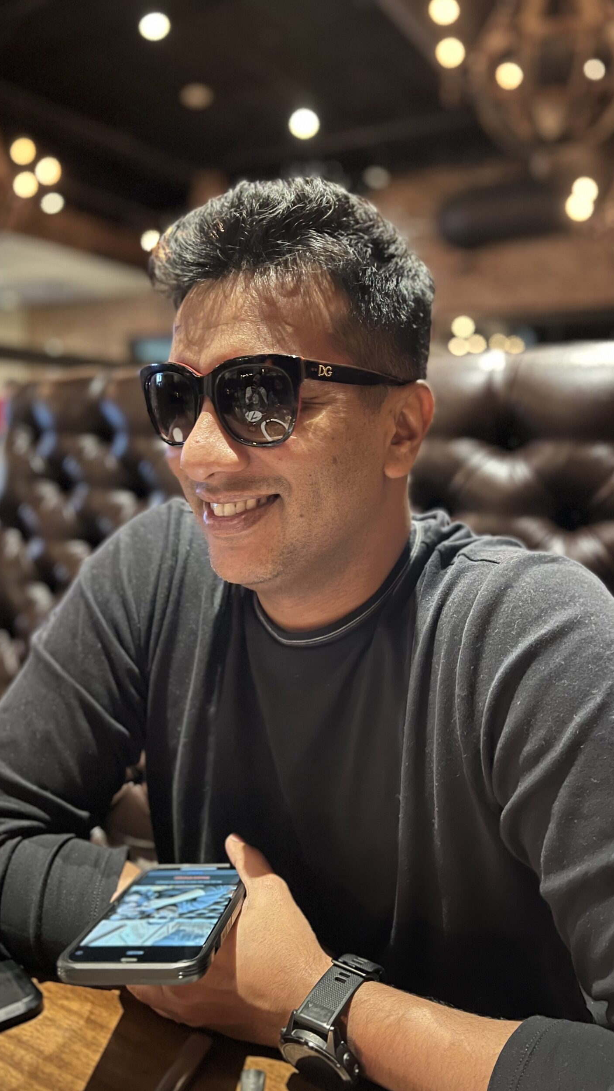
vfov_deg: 66.1
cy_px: 557
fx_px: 839
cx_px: 311
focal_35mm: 29
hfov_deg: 40.2
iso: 1250
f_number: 1.5
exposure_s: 1/17
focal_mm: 5.7
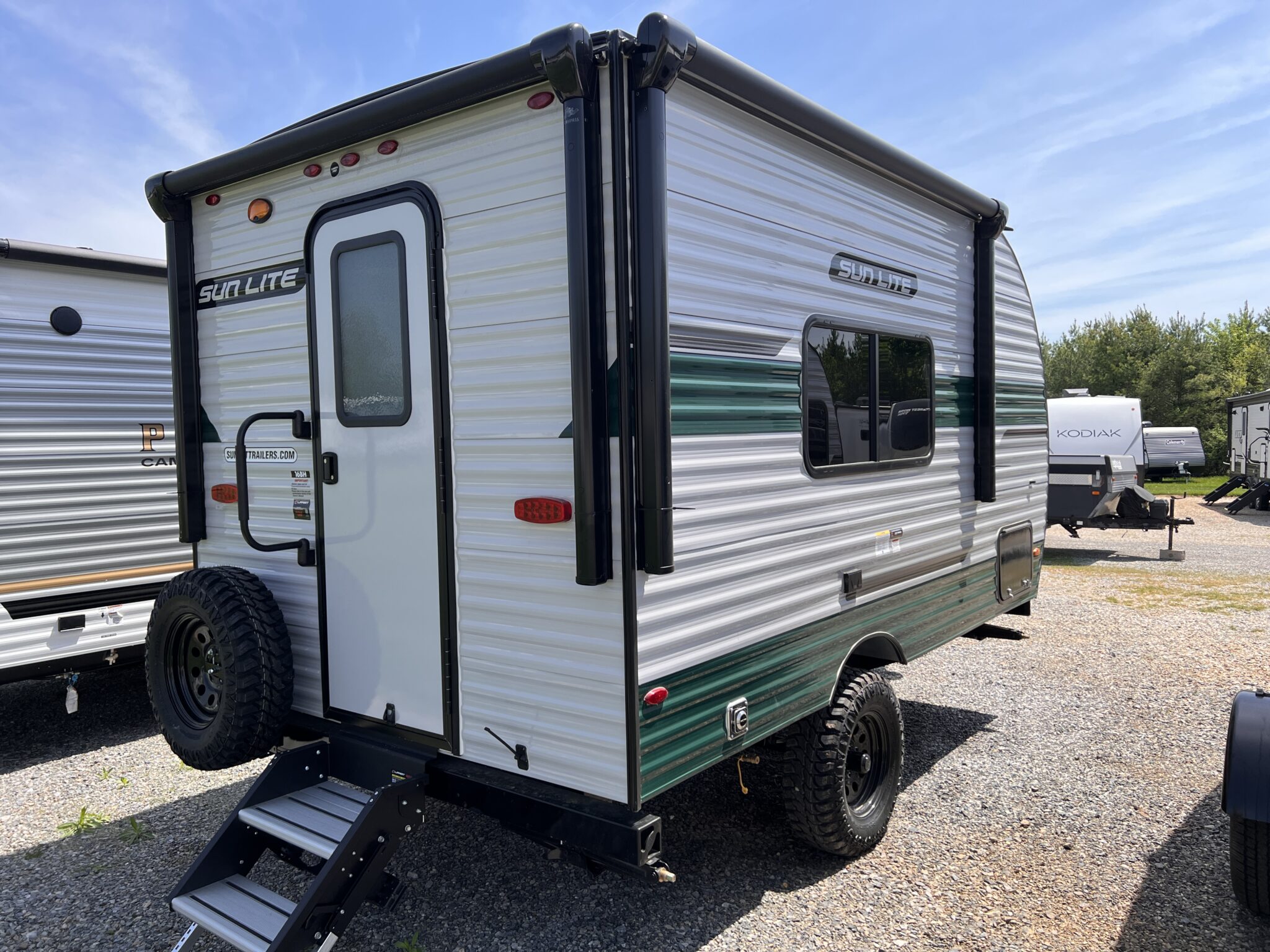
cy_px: 476
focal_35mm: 26
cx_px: 635
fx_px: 954
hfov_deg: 67.3
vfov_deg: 53.1
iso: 50
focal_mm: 5.7
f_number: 1.5
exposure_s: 1/2513
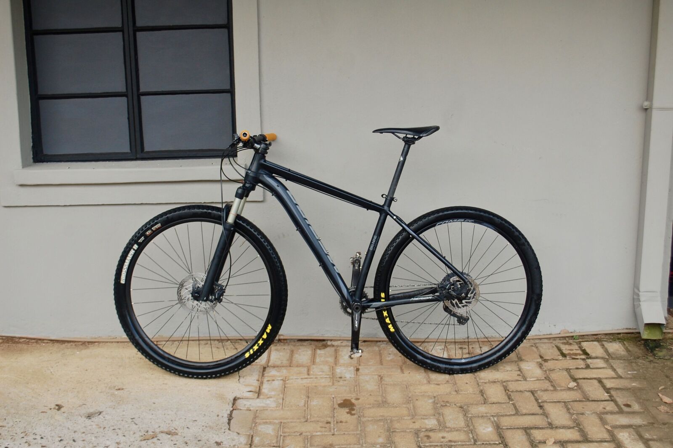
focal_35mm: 44
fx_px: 813
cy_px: 224
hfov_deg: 45.0
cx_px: 336
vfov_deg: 30.8
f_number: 5.6
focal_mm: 29
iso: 220
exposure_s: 1/125
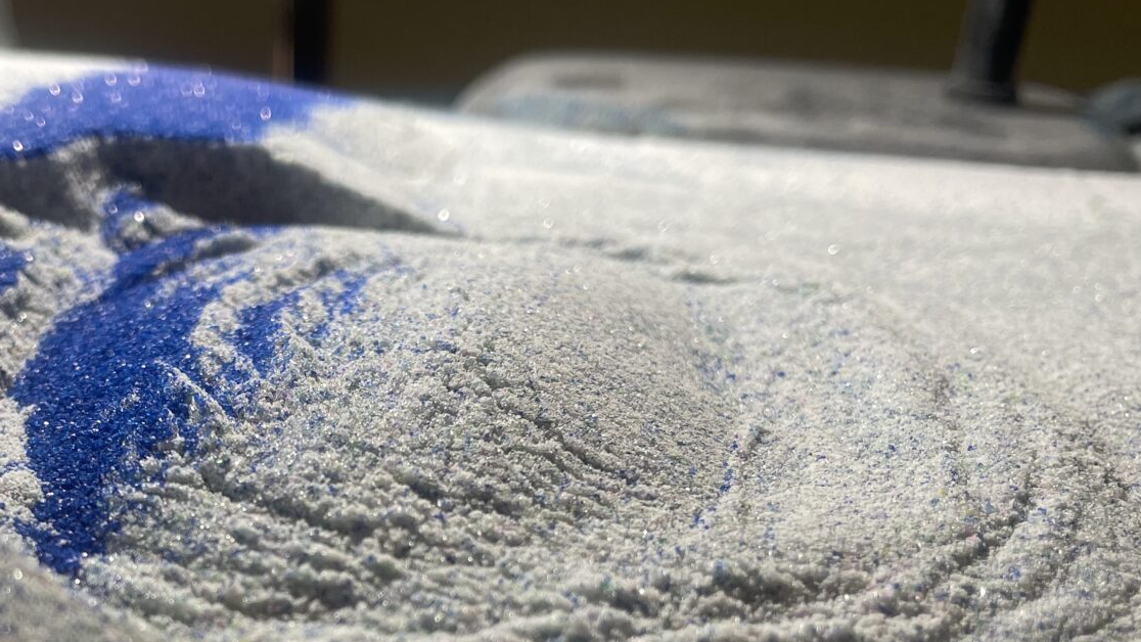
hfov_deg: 38.3
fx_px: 1573
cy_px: 633
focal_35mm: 52
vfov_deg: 22.2
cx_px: 224
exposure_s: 1/120
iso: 64
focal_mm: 4.2
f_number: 1.6
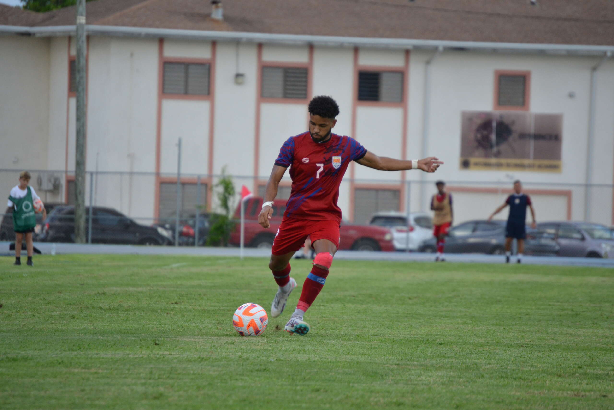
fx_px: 5117
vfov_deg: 4.6
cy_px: 205
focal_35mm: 300
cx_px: 307
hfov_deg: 6.9
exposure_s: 1/500
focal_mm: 200
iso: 900
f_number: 5.6
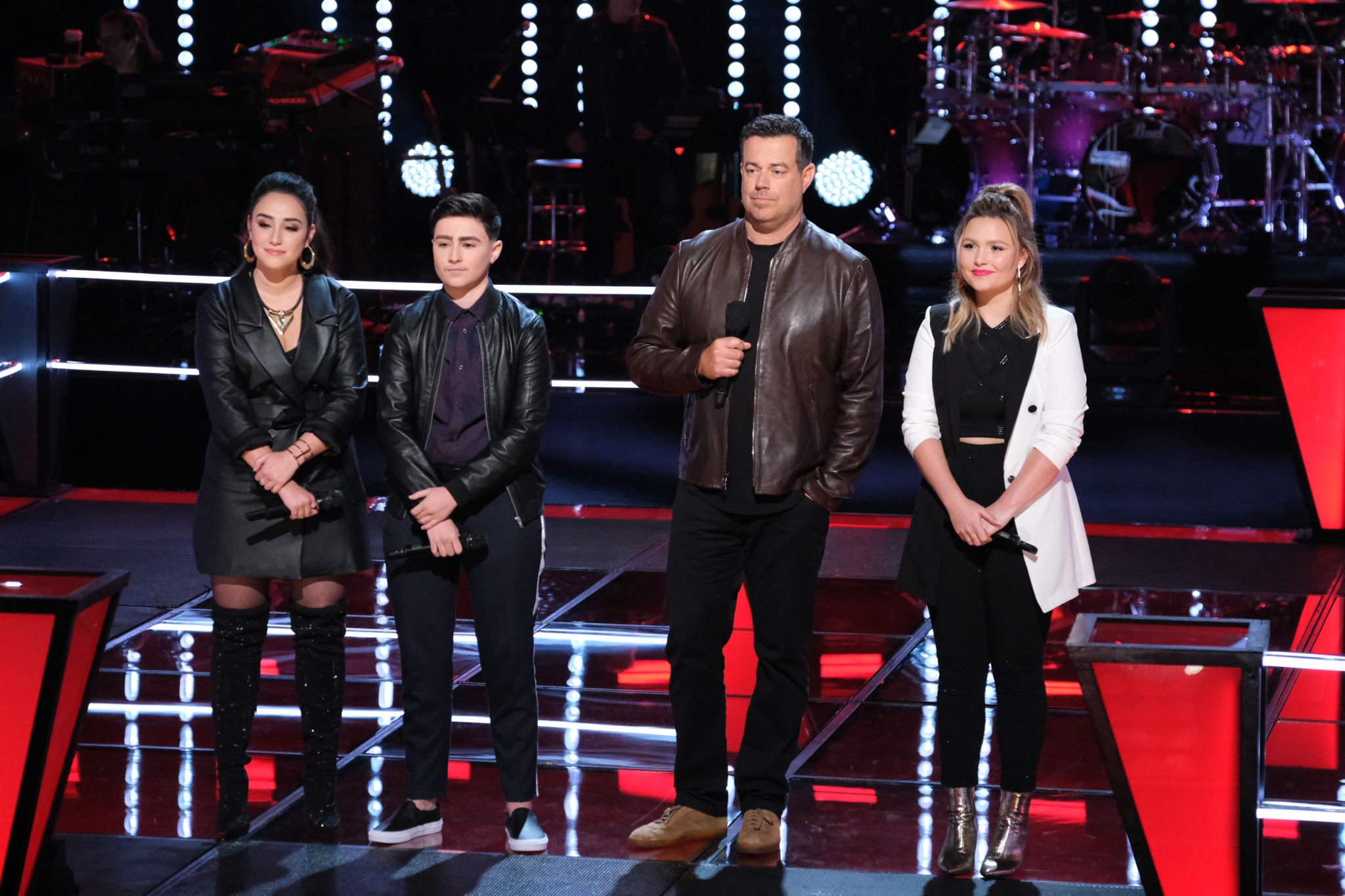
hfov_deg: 15.1
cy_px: 448
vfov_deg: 10.1
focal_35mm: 136
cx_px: 672
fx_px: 5080
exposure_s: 1/160
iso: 6400
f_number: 3.6
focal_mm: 90.6
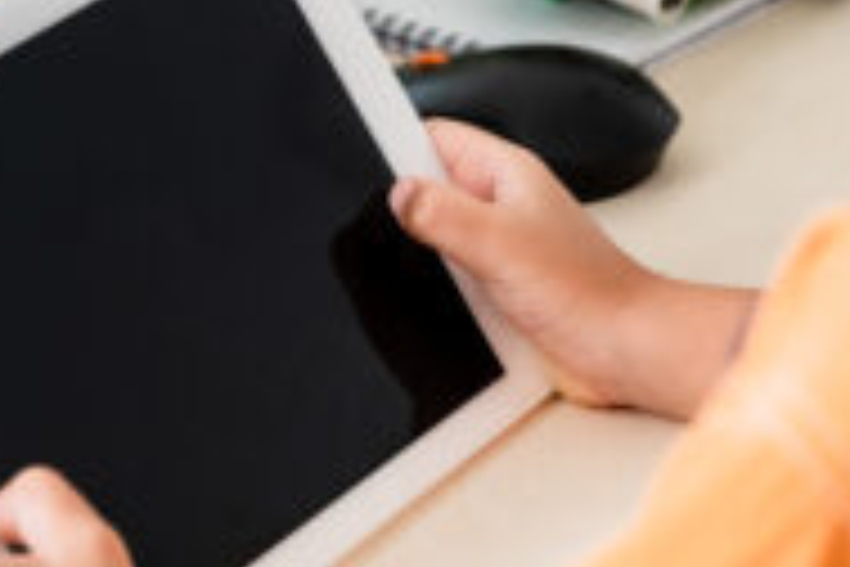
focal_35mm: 211
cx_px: 560
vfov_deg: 6.5
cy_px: 144
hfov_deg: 9.7
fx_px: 4982
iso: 500
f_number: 4.5
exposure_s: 1/200
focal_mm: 102
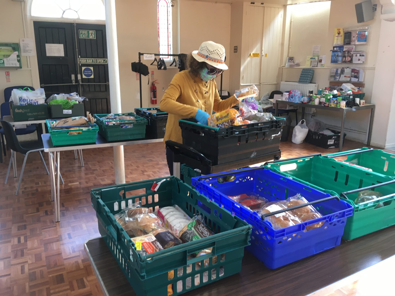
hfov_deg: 61.7
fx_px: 331
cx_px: 198
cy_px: 148
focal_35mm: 29
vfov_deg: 48.2
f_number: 2.2
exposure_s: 1/33
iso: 100
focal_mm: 4.15
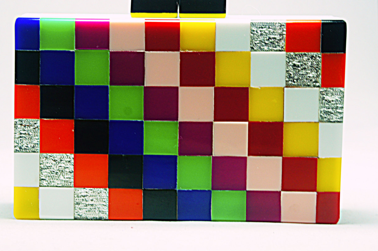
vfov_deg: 10.6
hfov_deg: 15.9
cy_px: 100
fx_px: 1353
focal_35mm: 129
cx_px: 146
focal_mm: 70
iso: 200
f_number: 9
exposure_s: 1/6
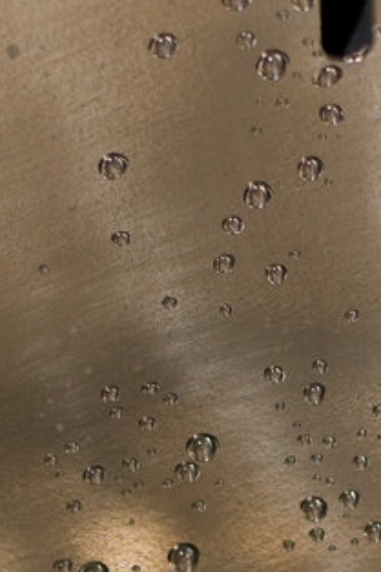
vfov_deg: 5.0
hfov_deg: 3.4
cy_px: 1062
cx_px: 489
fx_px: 6420
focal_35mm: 404
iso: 200
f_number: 3.2
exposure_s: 1/80
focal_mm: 50
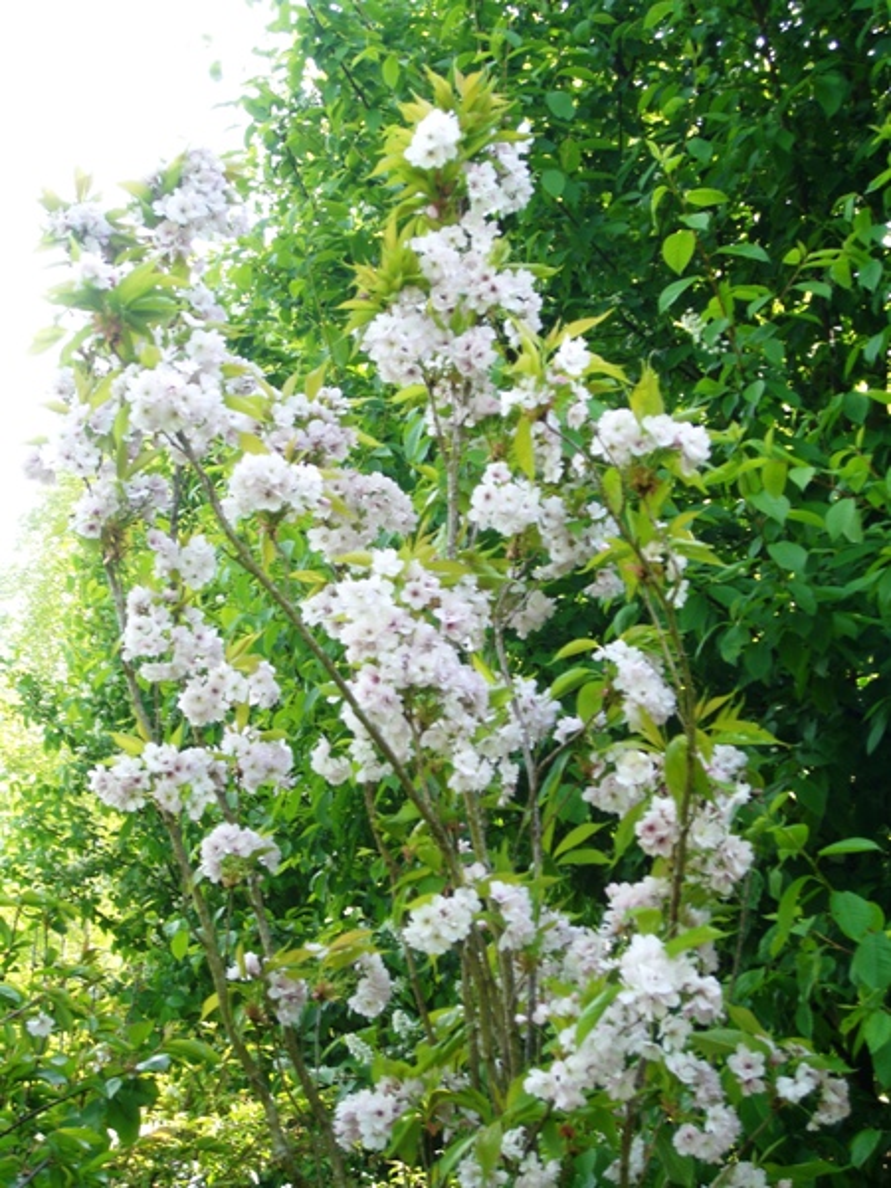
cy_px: 594
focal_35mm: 68
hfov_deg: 21.6
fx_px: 2334
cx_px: 446
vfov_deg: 28.6
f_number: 4
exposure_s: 1/80
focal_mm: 14.2
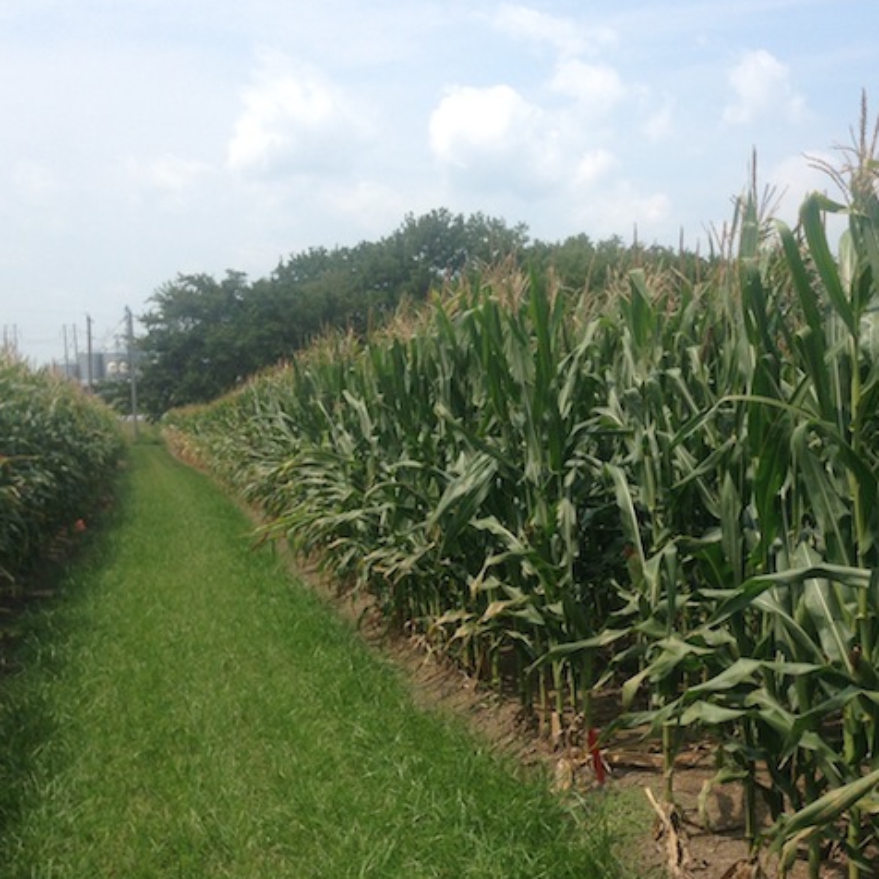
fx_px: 1408
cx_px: 707
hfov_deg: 33.6
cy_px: 506
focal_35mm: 49
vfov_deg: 34.6
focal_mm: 4.12
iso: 50
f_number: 2.4
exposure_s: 1/1427
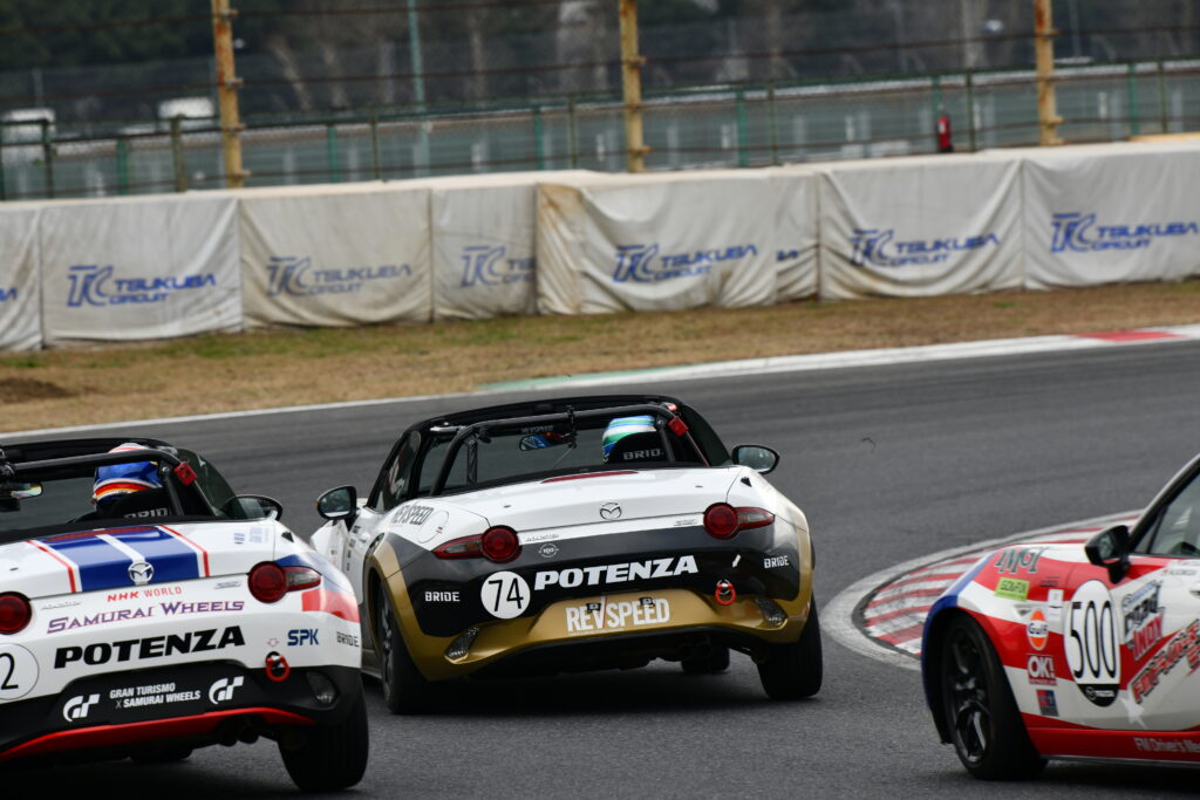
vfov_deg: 4.9
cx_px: 600
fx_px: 9334
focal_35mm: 280
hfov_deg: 7.4
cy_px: 400
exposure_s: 1/500
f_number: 7.1
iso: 250
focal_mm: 280
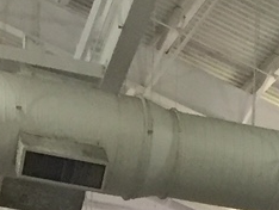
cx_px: 328
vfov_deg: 6.5
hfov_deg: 9.7
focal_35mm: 202
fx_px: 1630
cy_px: 696
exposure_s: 1/30
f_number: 2.2
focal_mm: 4.15
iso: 160
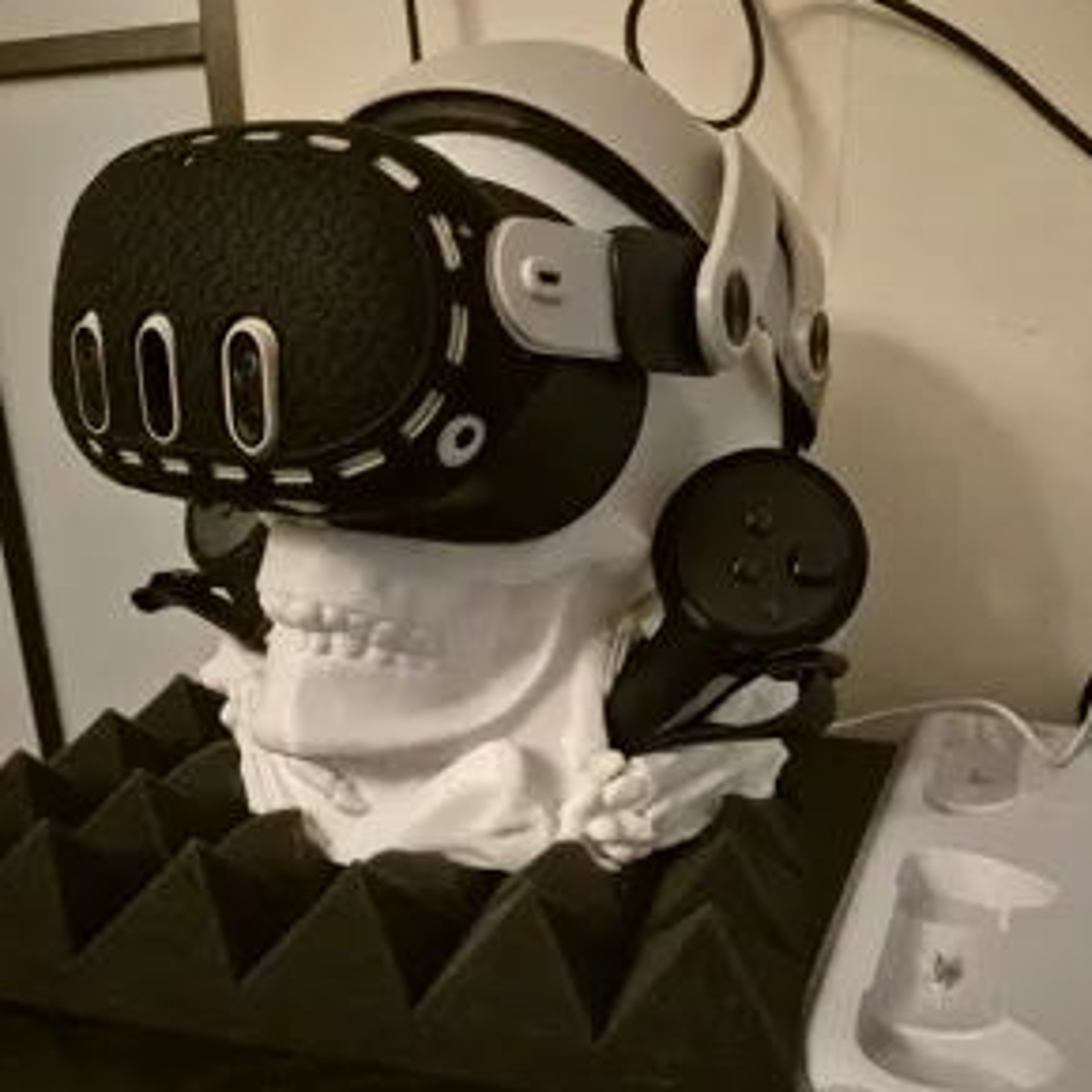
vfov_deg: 56.0
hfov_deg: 57.3
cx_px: 554
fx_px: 999
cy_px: 738
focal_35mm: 28
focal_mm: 5.4
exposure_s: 1/100
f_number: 1.8
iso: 2500
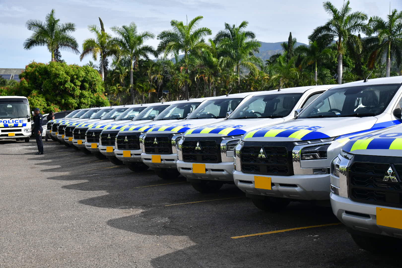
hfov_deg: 34.5
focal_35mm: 58
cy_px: 134
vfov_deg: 23.4
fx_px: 648
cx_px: 201
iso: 2000
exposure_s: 1/2000
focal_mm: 58
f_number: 11
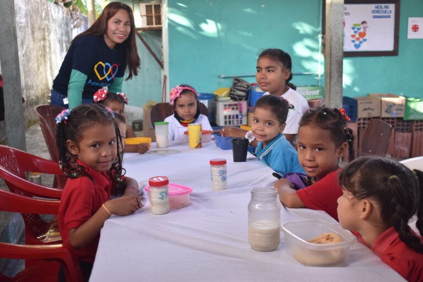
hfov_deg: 42.3
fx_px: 546
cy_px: 141
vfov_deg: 28.9
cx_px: 212
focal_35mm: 46
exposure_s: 1/60
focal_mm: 31
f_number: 4.2
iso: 400
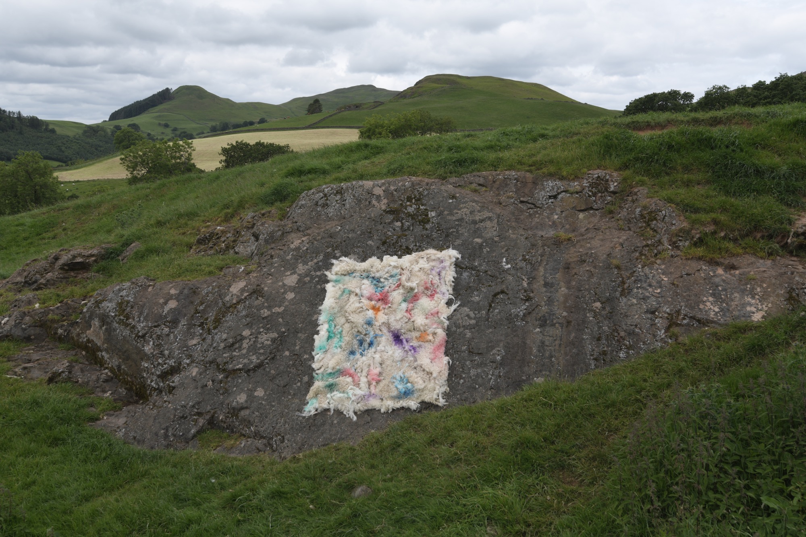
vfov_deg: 37.8
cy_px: 268
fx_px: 783
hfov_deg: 54.4
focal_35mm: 35
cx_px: 403
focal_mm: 35
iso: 100
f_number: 18
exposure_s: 1/60
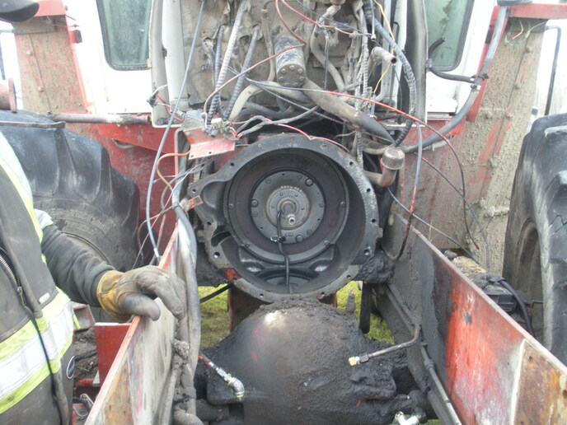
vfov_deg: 39.7
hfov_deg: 51.4
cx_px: 284
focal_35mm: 36
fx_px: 590
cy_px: 212
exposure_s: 1/46
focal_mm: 6.3
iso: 323
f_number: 3.5
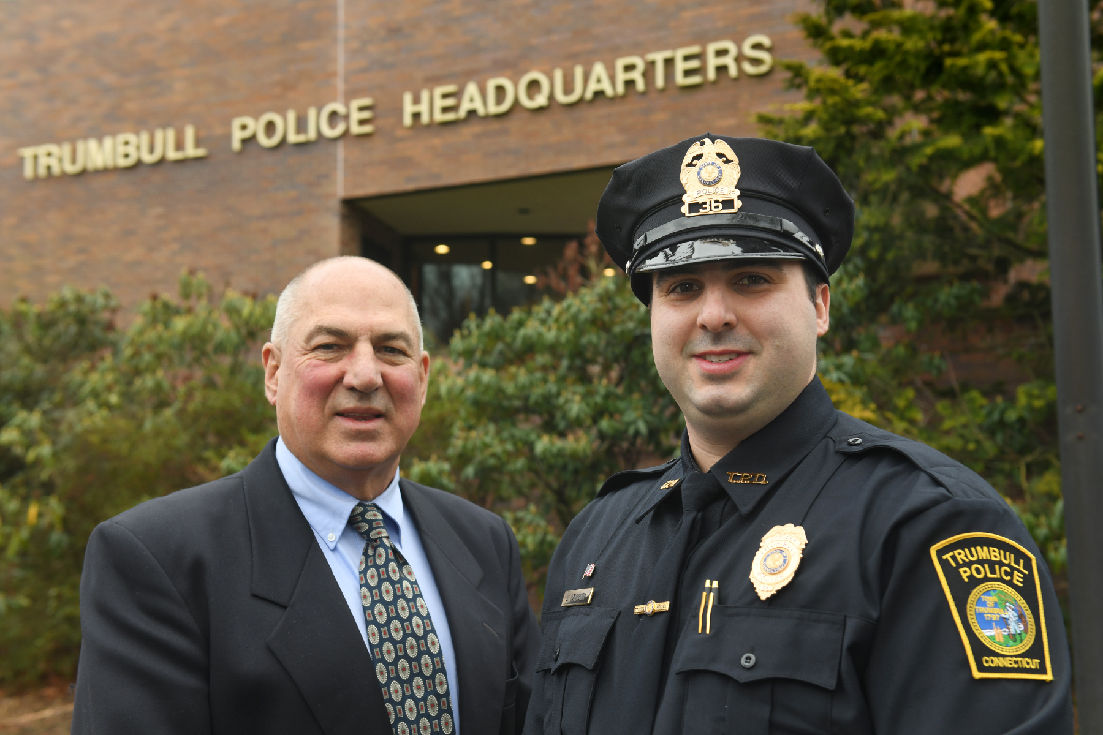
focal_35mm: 48
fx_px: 1471
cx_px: 552
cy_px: 368
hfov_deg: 41.1
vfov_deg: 28.1
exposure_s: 1/200
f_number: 5.6
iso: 400
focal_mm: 48
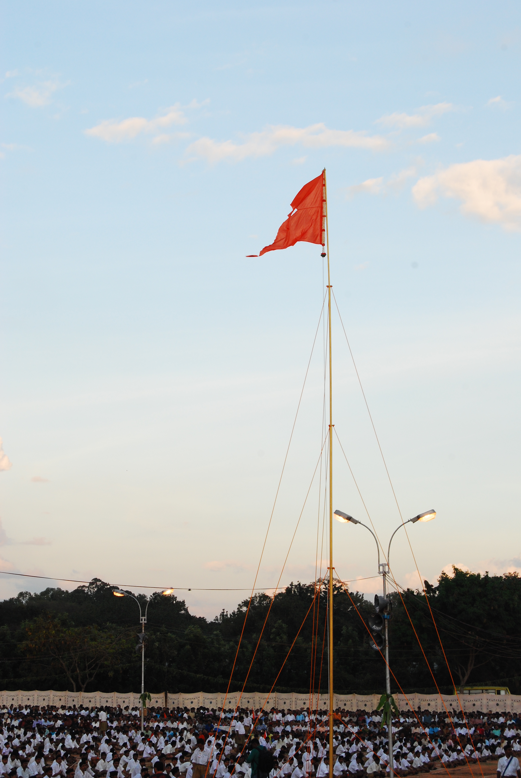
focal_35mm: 78
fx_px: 1688
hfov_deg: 17.5
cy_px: 389
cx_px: 260
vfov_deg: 26.0
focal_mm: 52
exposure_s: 1/60
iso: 400
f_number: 11
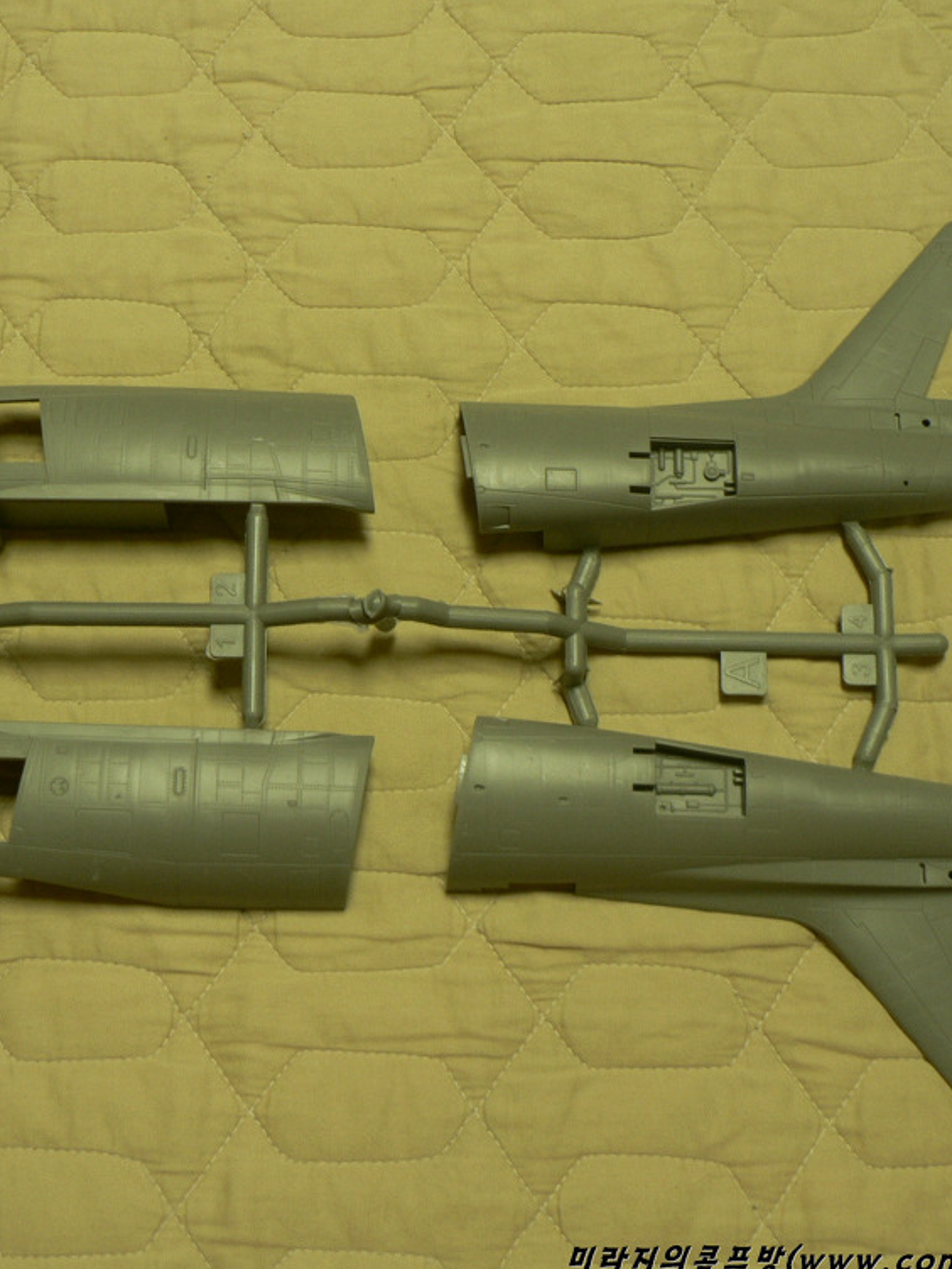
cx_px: 363
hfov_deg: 29.6
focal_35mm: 49
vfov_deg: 38.9
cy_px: 631
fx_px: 1797
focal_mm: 6
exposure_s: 1/15
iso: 80
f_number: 2.8
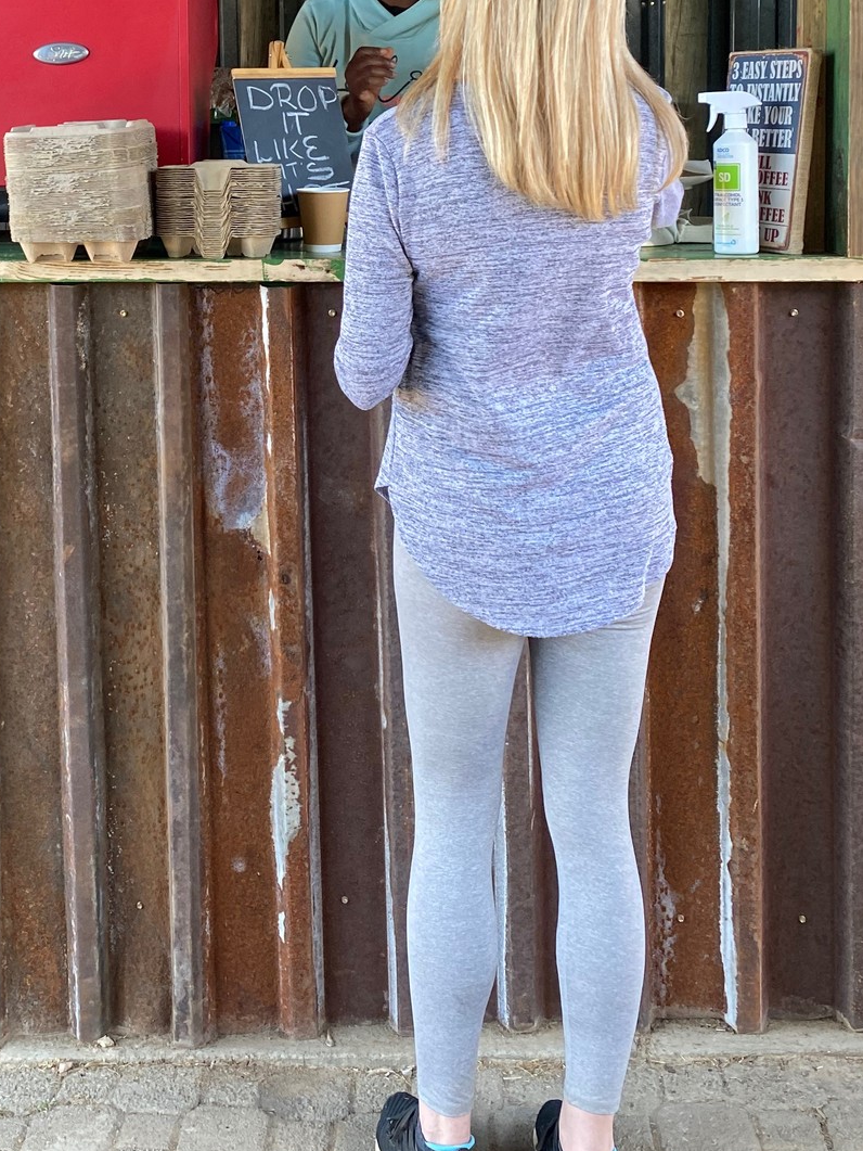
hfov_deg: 29.2
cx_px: 207
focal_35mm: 49
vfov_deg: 37.4
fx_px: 1628
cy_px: 216
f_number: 1.8
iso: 125
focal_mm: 4.25
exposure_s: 1/112
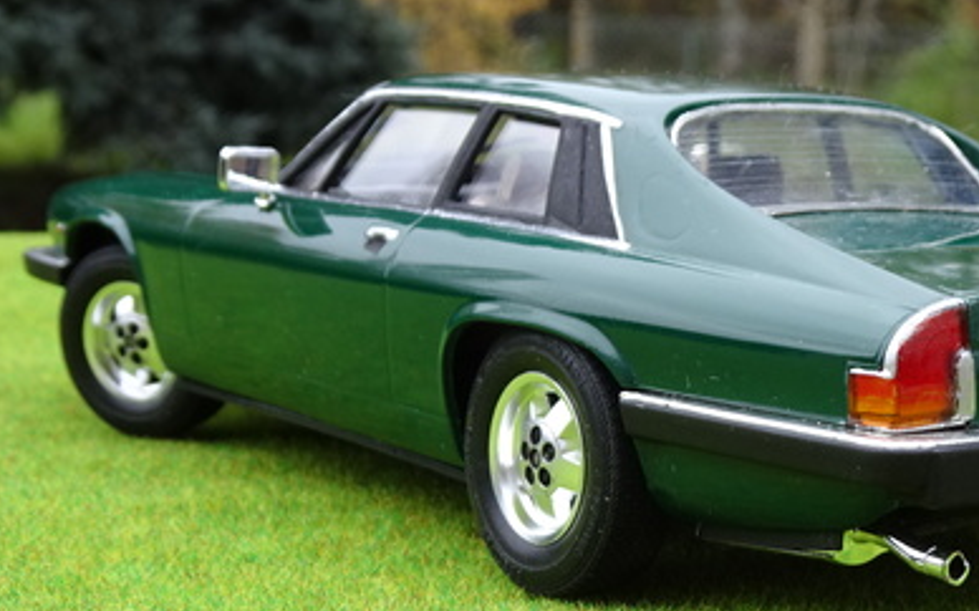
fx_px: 1867
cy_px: 353
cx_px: 782
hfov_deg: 28.8
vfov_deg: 18.6
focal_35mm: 70
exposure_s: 1/40
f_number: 4
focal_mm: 6.8
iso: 100
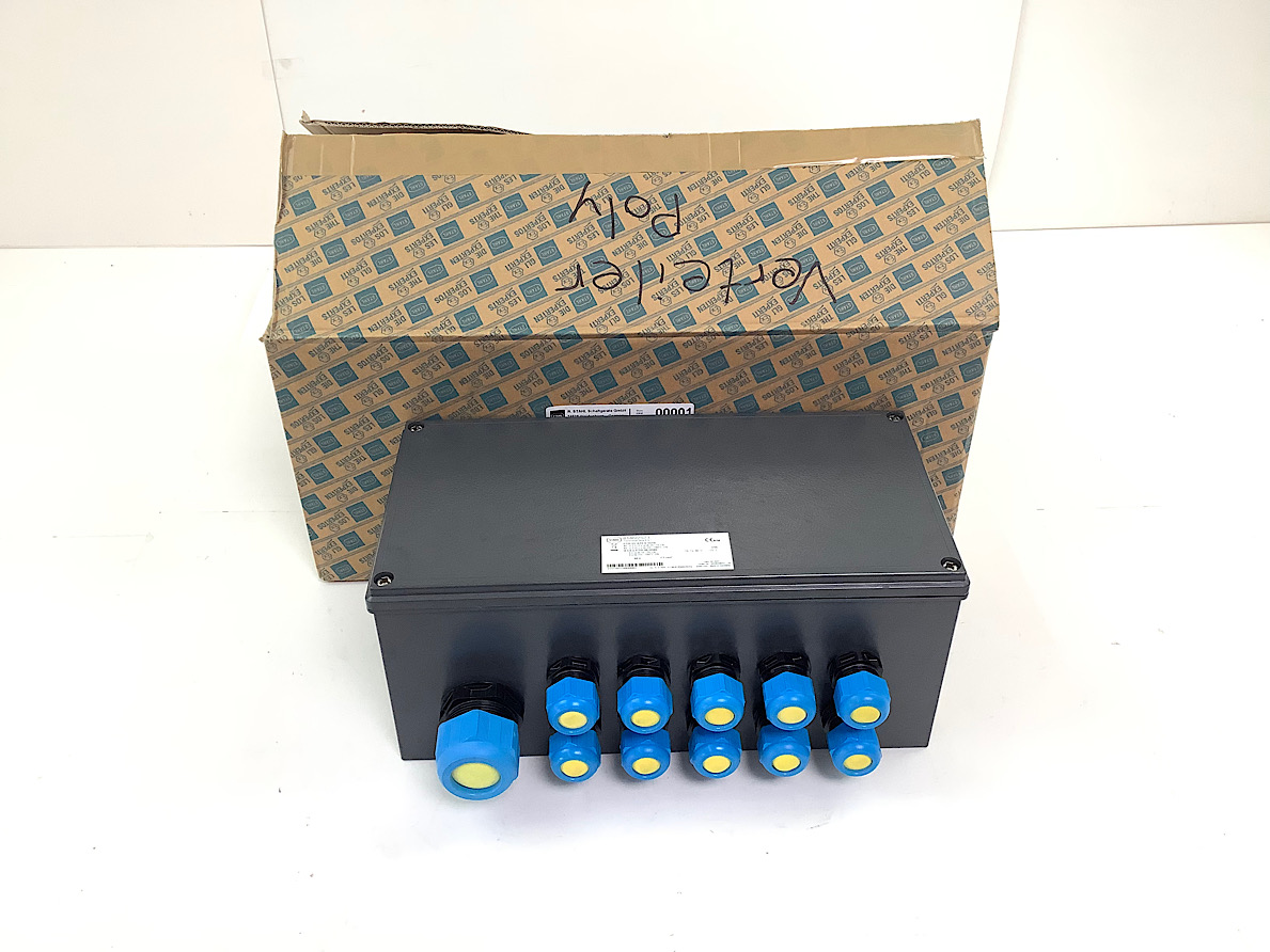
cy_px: 476
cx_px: 635
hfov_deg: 58.3
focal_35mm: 31
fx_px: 1137
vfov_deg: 45.4
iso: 80
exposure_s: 1/100
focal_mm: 3.3
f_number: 2.4
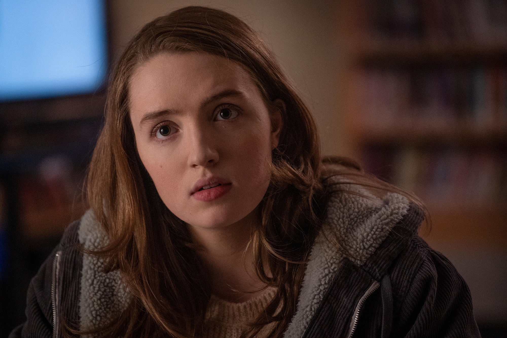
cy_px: 169
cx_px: 254
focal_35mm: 200
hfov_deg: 10.3
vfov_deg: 6.9
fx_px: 2816
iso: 6400
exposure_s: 1/200
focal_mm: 200
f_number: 4
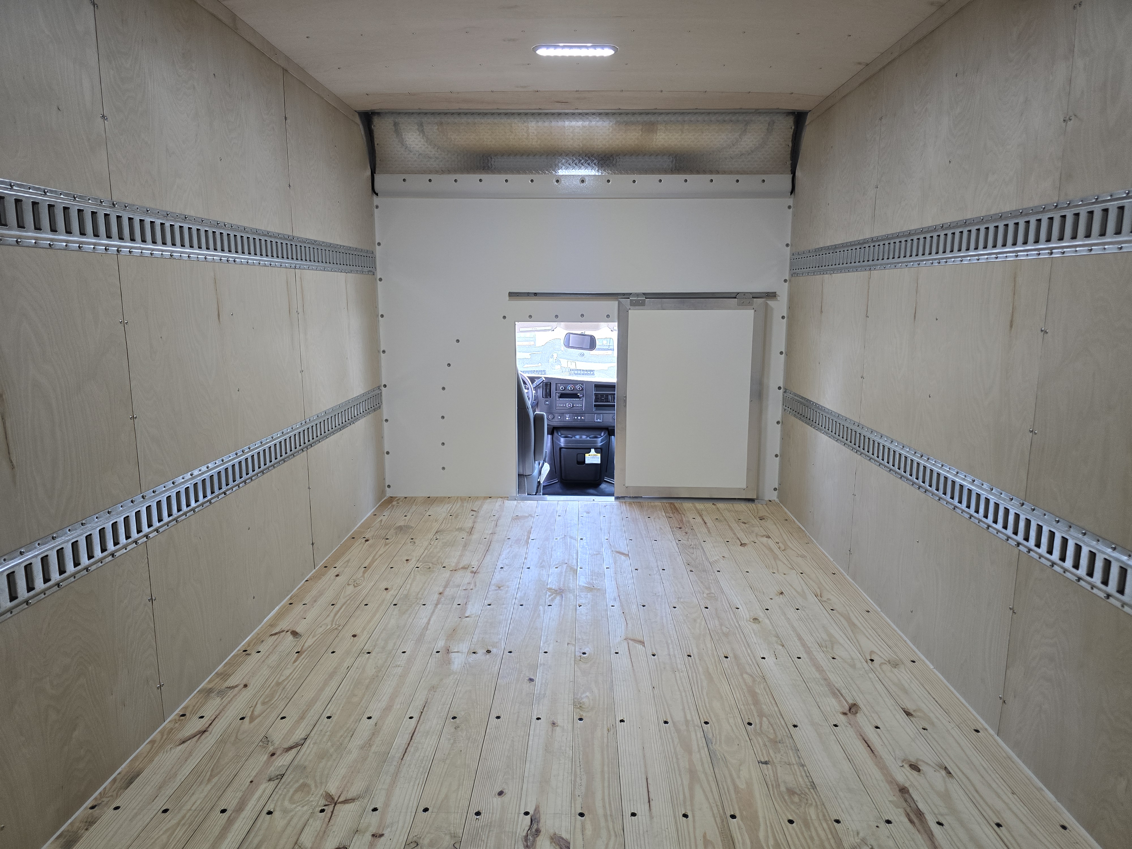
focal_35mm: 23
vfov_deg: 58.9
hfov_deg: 73.9
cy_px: 424
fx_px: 752
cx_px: 566
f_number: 1.7
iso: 200
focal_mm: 6.3
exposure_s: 1/180
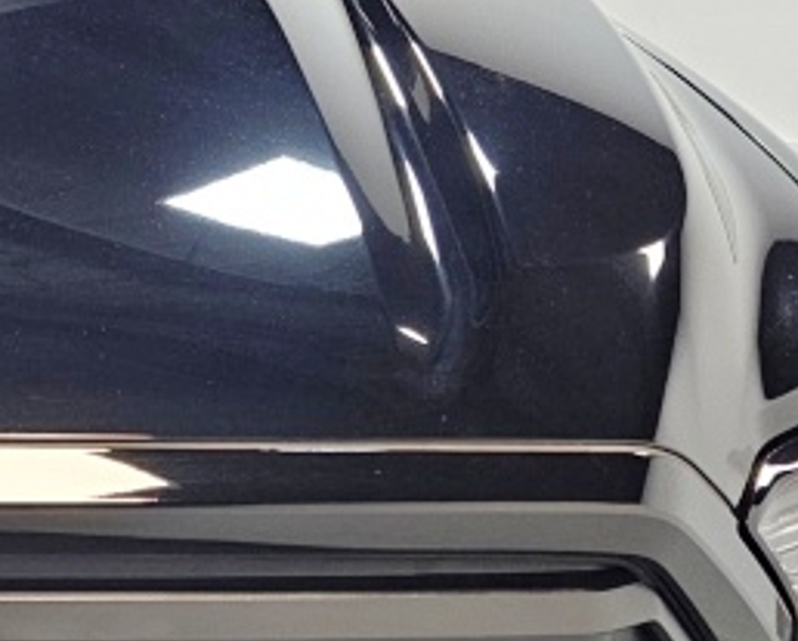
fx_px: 2104
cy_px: 406
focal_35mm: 89
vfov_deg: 17.3
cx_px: -176
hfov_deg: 20.1
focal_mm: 6.3
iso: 500
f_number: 1.7
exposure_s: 1/60
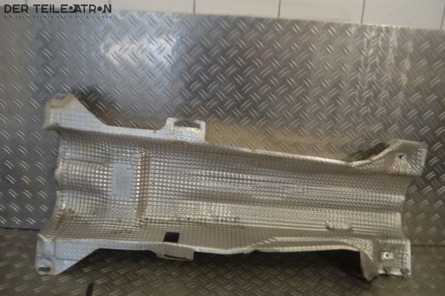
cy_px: 148
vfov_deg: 39.9
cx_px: 222
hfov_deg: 57.3
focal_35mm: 33
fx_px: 408
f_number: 4.5
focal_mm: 22
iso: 400
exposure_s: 1/80
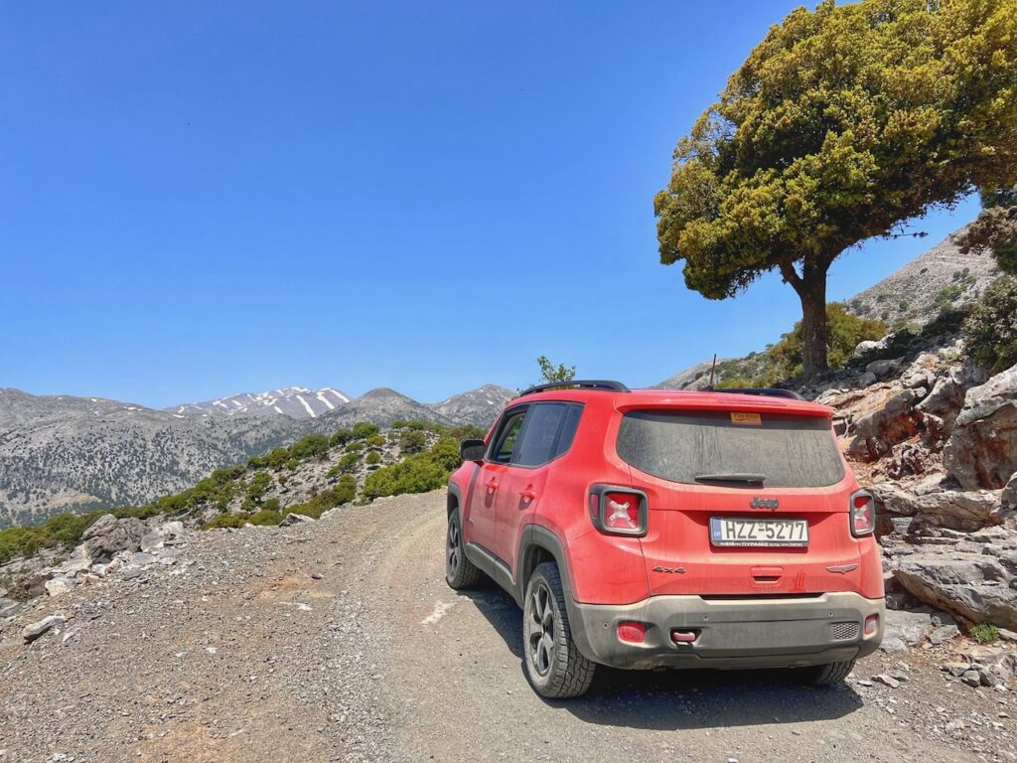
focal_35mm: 26
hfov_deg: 67.3
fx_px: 764
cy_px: 382
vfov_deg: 53.1
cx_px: 508
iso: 50
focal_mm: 5.7
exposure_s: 1/5076
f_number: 1.5
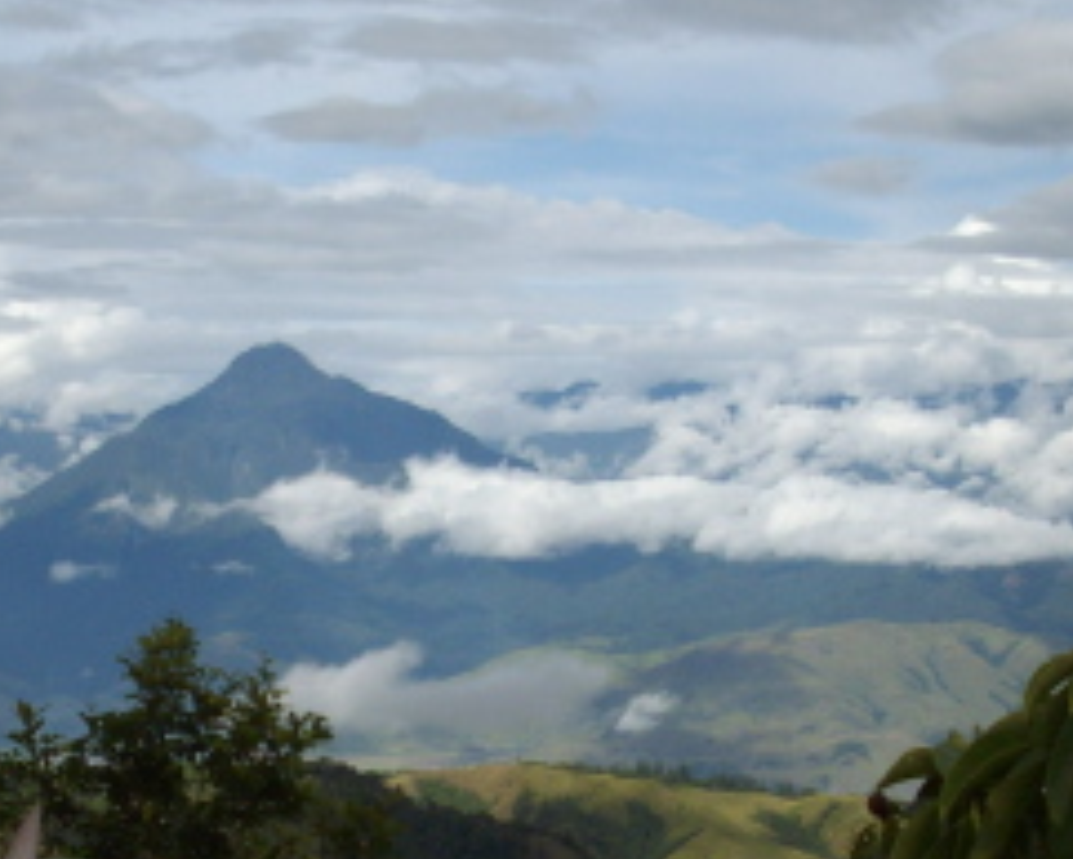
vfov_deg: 15.9
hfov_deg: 19.9
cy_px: 699
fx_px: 3050
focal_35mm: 96
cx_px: 383
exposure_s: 1/640
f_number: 5.6
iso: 80
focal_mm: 6.2
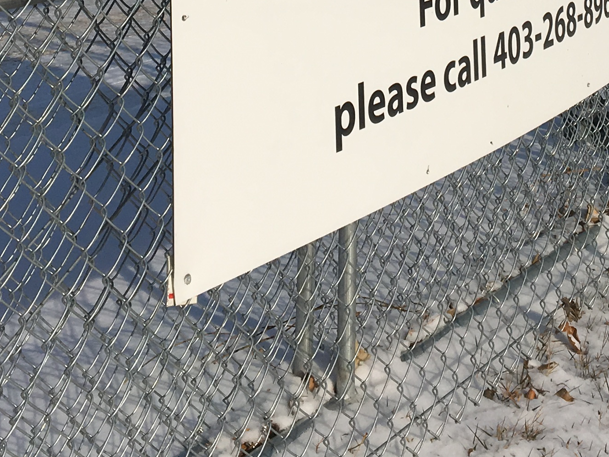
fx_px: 1548
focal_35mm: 88
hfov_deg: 22.2
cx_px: 390
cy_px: -213
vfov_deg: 15.6
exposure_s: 1/5495
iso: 25
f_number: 2.2
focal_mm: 4.15
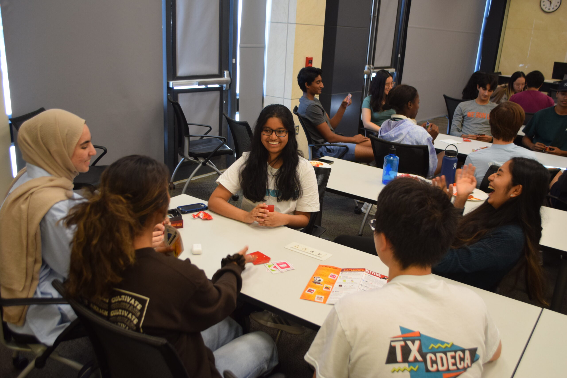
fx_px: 520
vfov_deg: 40.0
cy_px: 189
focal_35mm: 33
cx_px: 284
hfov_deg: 57.2
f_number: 4
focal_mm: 22
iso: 720
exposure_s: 1/60
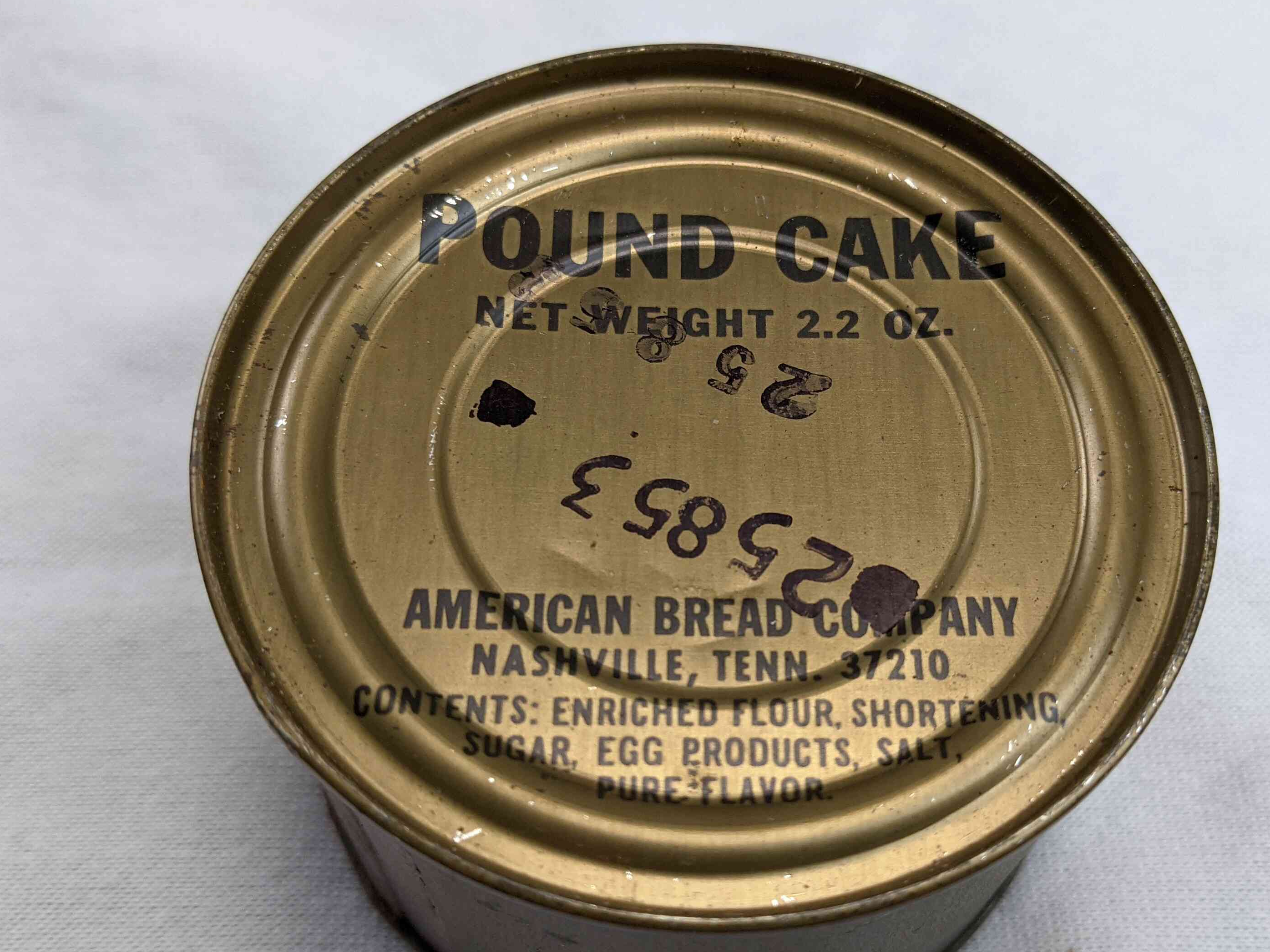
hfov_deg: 47.6
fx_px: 1431
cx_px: 762
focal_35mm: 39
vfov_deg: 36.8
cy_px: 470
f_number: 1.73
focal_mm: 4.38
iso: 78
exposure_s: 1/120
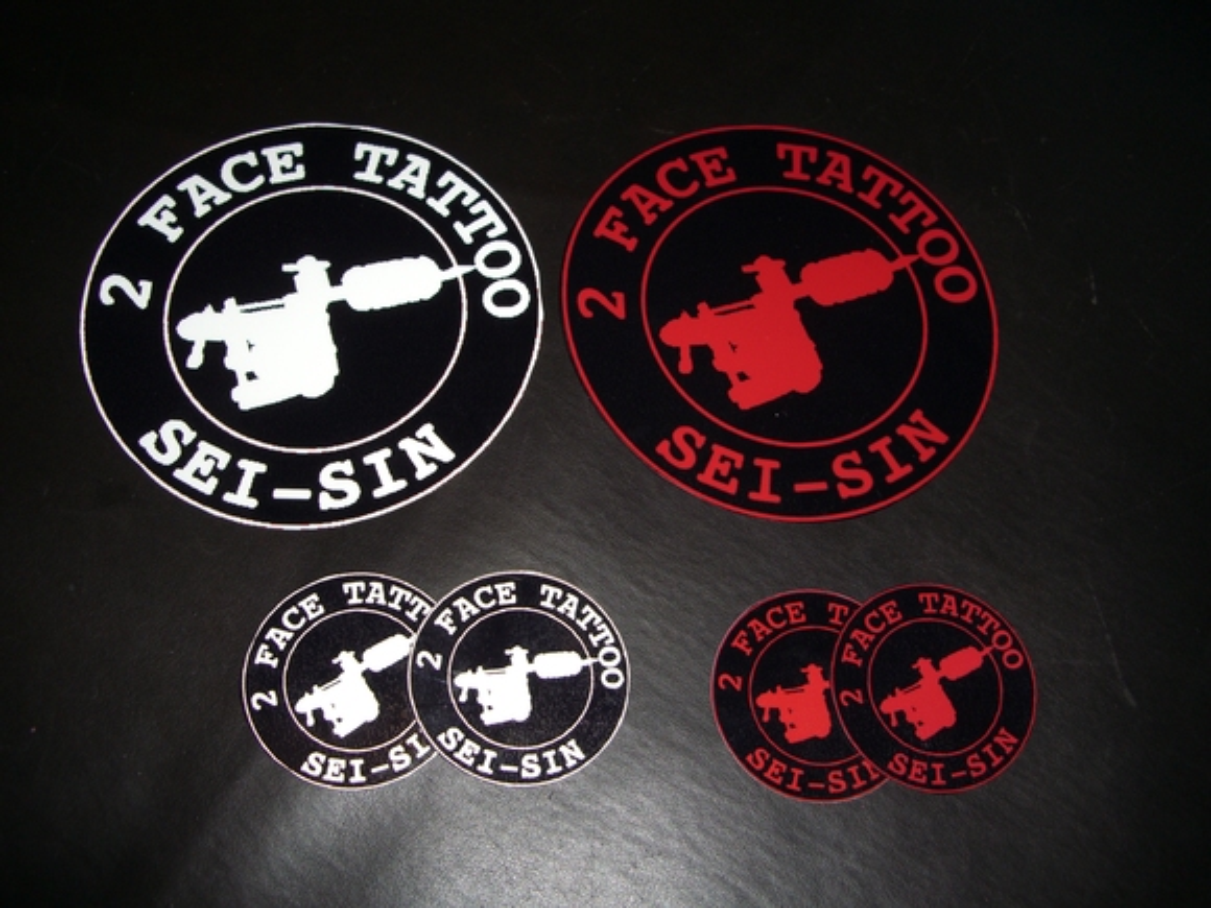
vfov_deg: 37.7
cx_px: 606
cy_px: 454
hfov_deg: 49.0
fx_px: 1329
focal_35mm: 38
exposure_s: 1/60
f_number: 2.8
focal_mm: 7.9
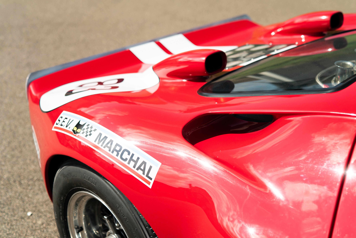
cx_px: 178
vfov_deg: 27.0
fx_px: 495
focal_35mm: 50
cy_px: 119
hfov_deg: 39.6
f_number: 2.8
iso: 250
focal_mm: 50
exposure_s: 1/2000
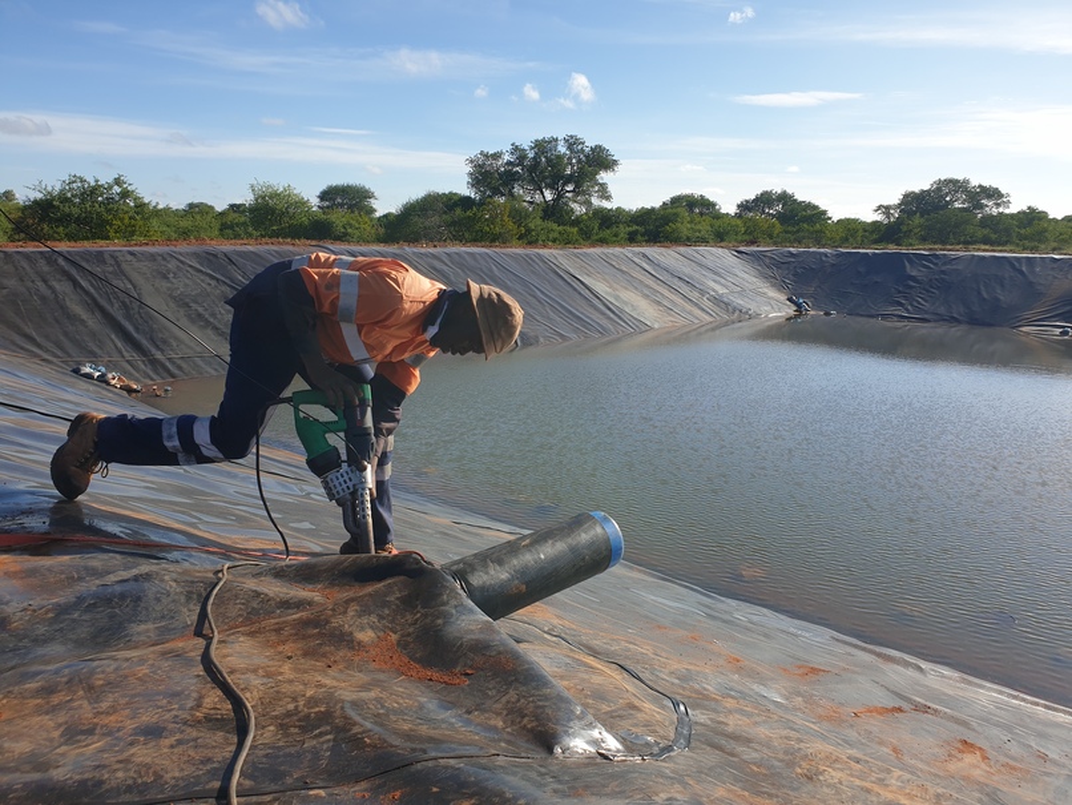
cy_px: 402
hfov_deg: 67.3
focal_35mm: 26
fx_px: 805
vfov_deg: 53.1
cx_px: 536
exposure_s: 1/1866
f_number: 2.4
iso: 50
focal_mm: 4.3
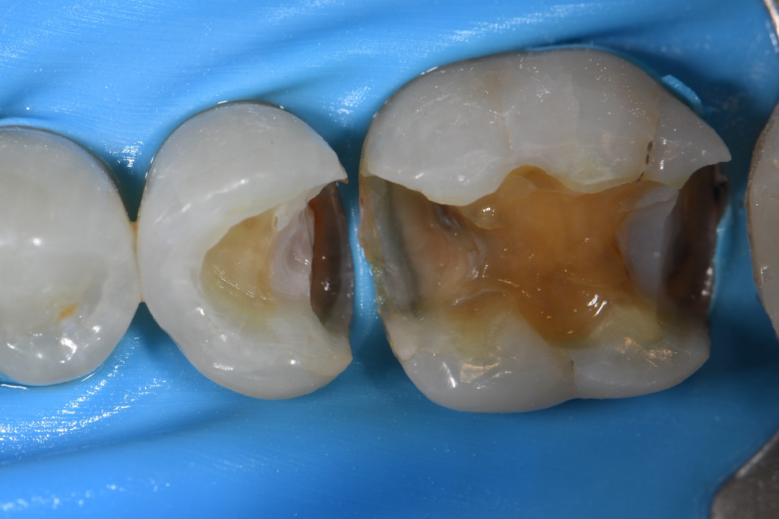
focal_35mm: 157
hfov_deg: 13.1
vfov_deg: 8.7
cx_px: 390
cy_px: 260
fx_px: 3395
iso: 200
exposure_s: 1/160
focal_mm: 105
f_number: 32
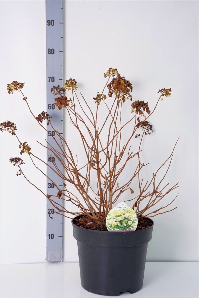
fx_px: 506
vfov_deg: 32.9
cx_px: 100
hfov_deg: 22.3
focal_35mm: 61
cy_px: 149
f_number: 11
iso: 400
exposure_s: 1/80
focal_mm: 61
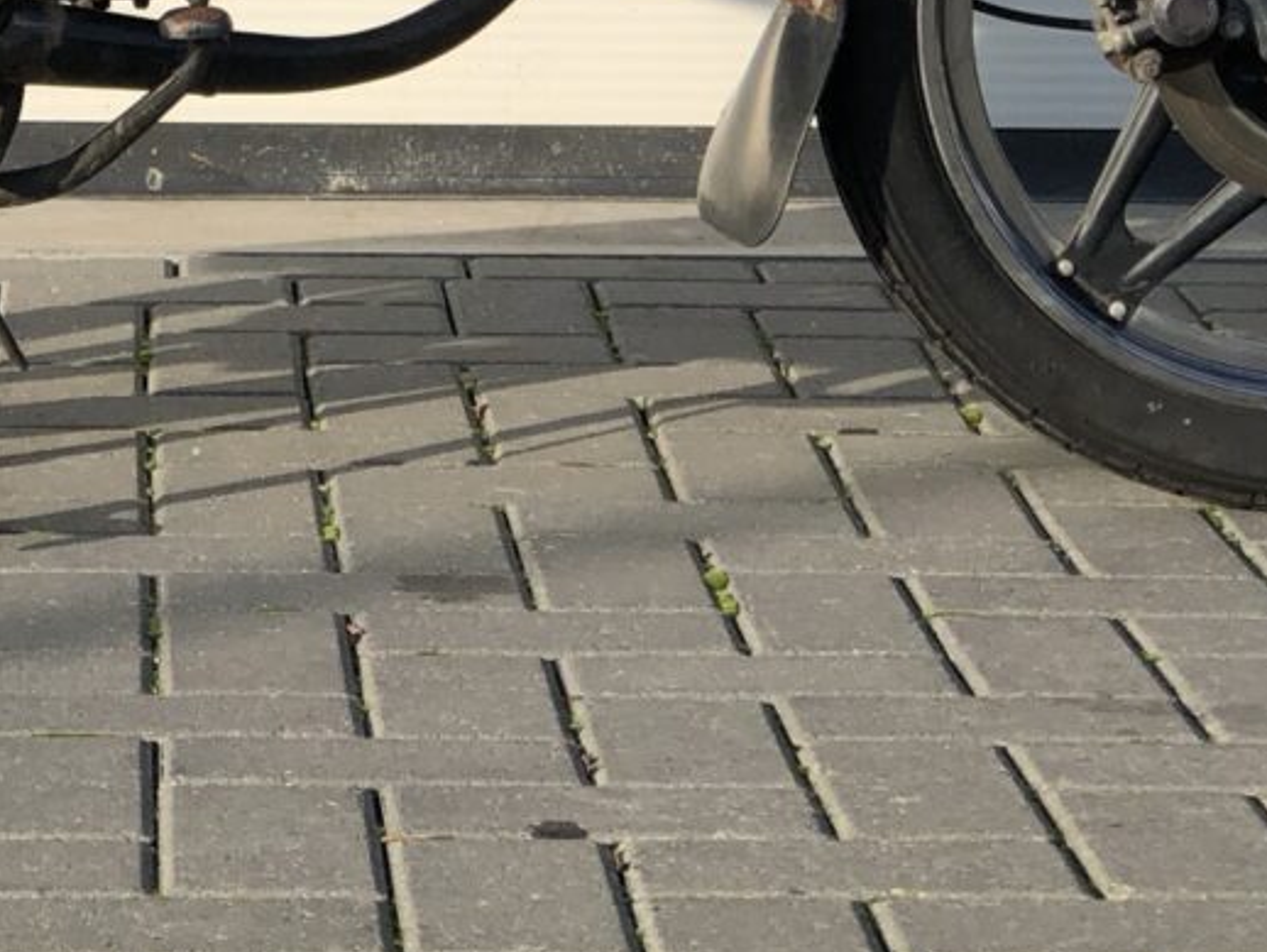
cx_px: 149
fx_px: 6189
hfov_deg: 11.6
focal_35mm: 169
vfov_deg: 8.7
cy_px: -230
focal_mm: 6.6
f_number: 2.8
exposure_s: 1/516
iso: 20
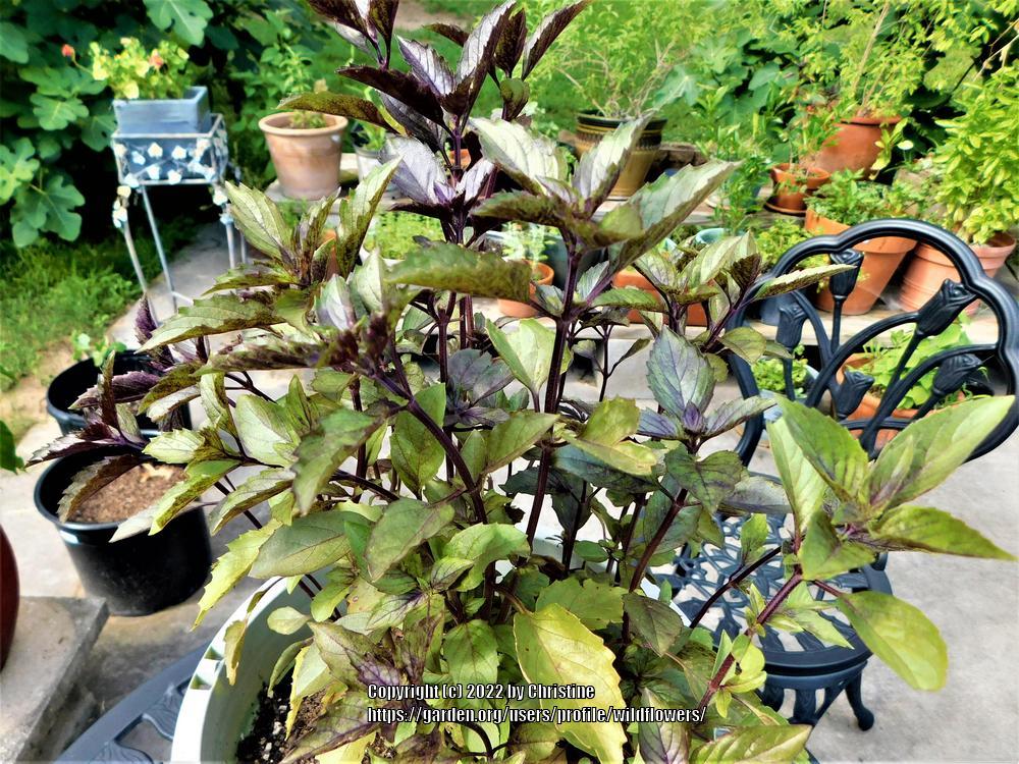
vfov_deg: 58.9
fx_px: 677
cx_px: 510
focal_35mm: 23
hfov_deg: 73.9
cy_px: 382
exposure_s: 1/250
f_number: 3
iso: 125
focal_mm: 4
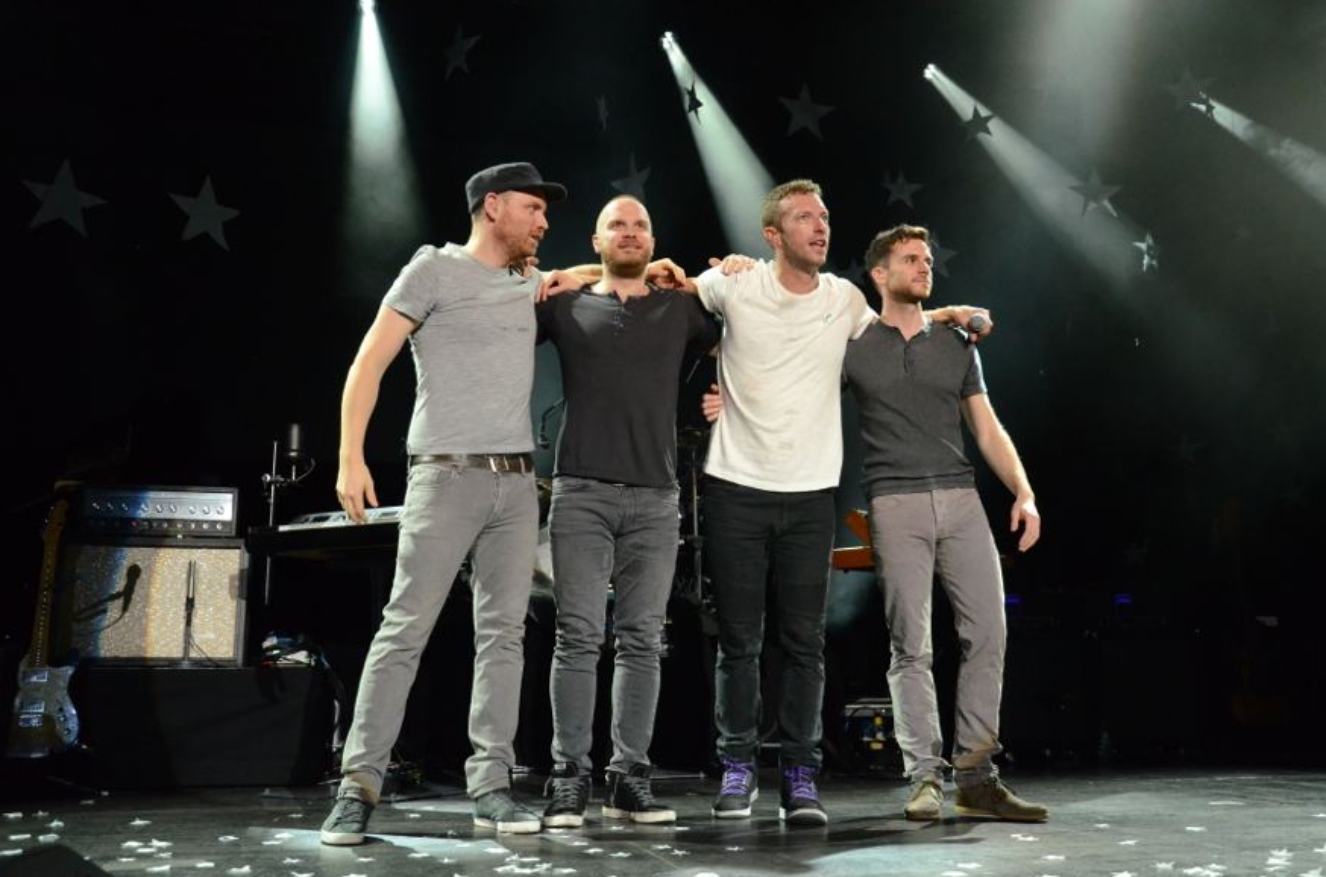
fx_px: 1249
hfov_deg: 55.9
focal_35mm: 34
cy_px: 437
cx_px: 677
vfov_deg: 38.7
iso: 3200
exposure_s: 1/400
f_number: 3.8
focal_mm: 22
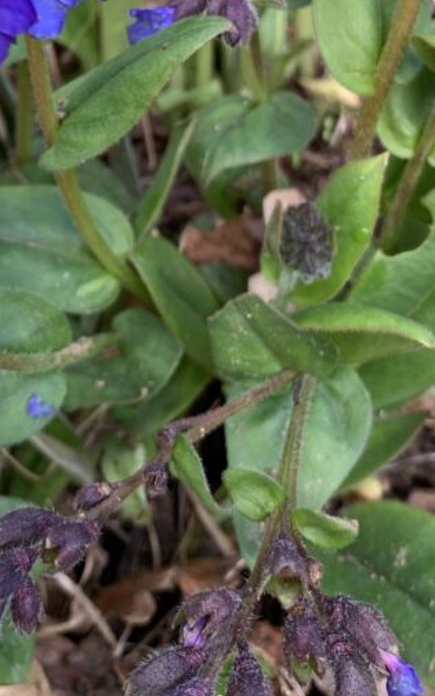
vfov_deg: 35.1
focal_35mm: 56
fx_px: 1062
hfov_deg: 23.0
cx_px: 131
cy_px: 139
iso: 32
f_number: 1.8
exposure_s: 1/121
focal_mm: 4.25
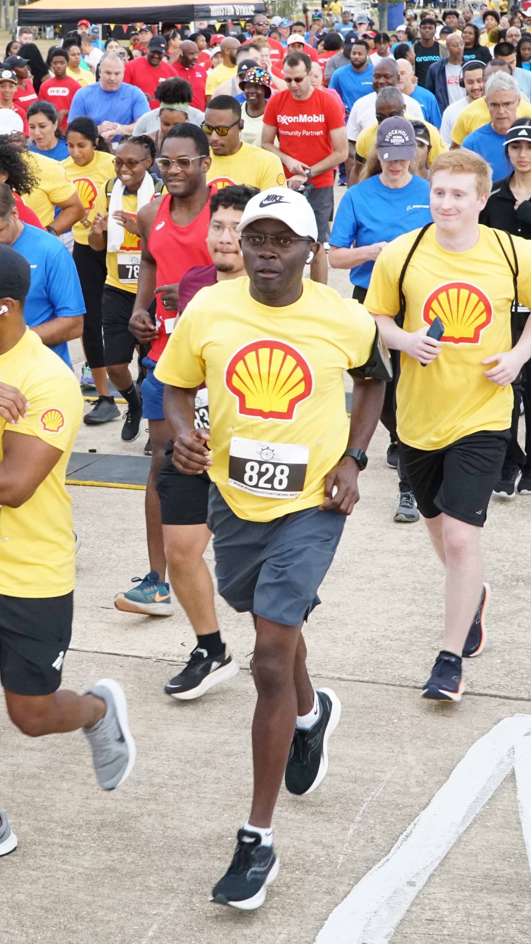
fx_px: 1827
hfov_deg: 16.4
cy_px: 468
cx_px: 115
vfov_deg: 29.0
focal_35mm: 73
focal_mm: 31
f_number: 8
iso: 2500
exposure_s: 1/250
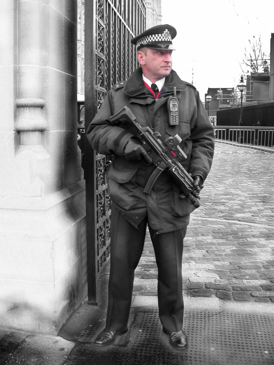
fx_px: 401
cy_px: 182
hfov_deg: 37.7
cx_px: 137
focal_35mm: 38
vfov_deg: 49.0
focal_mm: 7.85
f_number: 3.3
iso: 100
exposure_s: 1/73.9
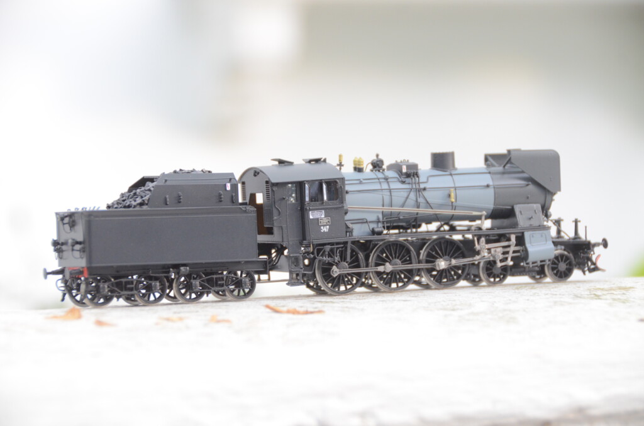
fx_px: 2544
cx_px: 322
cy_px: 213
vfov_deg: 9.6
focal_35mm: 142
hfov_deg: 14.4
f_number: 5.3
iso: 1250
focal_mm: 95
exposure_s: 1/125
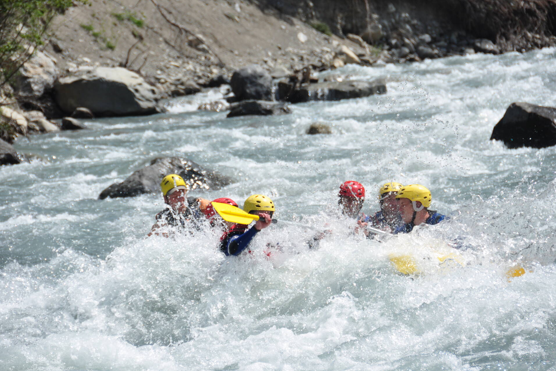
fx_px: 3490
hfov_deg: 9.1
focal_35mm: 226
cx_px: 279
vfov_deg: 6.1
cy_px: 186
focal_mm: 150
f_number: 5.6
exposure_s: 1/1000
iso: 200
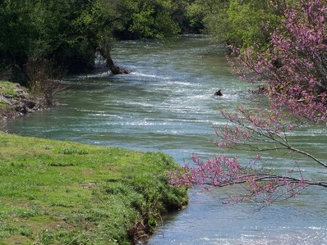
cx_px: 181
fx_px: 1900
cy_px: 118
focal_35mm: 201
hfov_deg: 9.8
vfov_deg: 7.4
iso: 64
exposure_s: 1/320
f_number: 4.5
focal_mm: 26.5
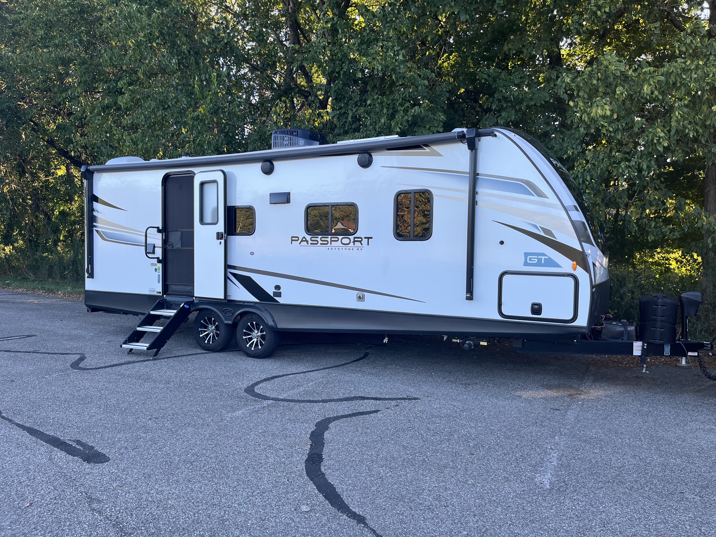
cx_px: 358
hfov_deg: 67.3
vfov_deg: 53.1
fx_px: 538
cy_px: 268
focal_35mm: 26
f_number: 1.6
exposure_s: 1/375
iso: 50
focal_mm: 5.1
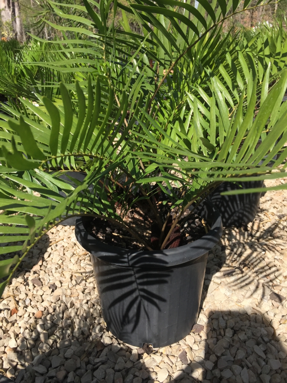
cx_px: 144
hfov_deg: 48.2
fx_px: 320
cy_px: 192
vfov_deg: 61.6
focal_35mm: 29
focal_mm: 4.15
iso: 32
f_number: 2.2
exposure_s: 1/1163
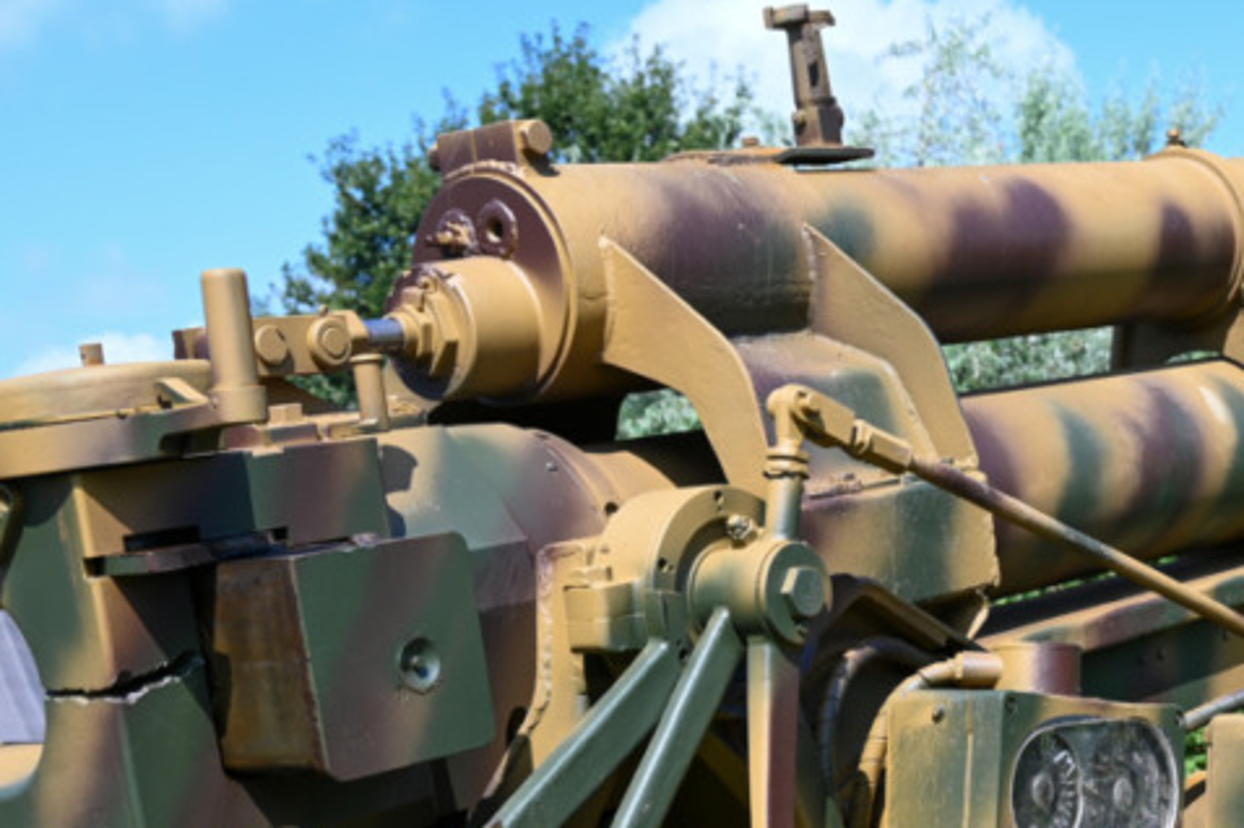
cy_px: 837
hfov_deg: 26.2
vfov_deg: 17.7
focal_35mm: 75
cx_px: 1085
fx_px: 2590
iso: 100
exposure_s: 1/200
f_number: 7.1
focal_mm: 35
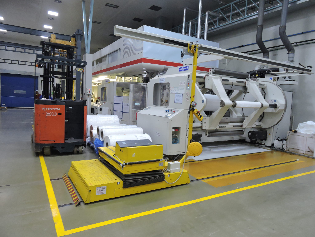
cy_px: 118
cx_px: 158
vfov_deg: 56.8
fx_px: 218
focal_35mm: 24
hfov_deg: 71.6
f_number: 3.3
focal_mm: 4.3
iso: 400
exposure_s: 1/15
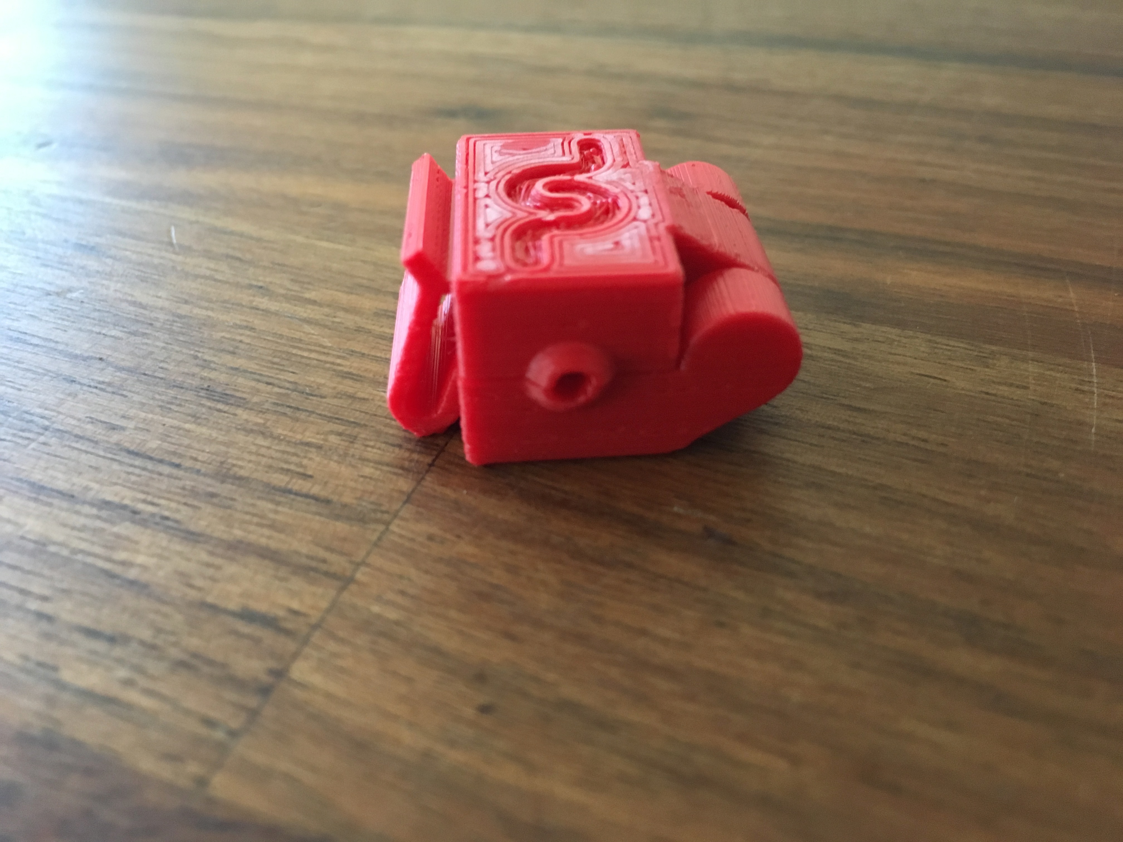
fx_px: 941
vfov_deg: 48.2
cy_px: 421
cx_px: 562
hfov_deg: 61.7
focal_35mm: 29
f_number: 2.2
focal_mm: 4.15
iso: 200
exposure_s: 1/30
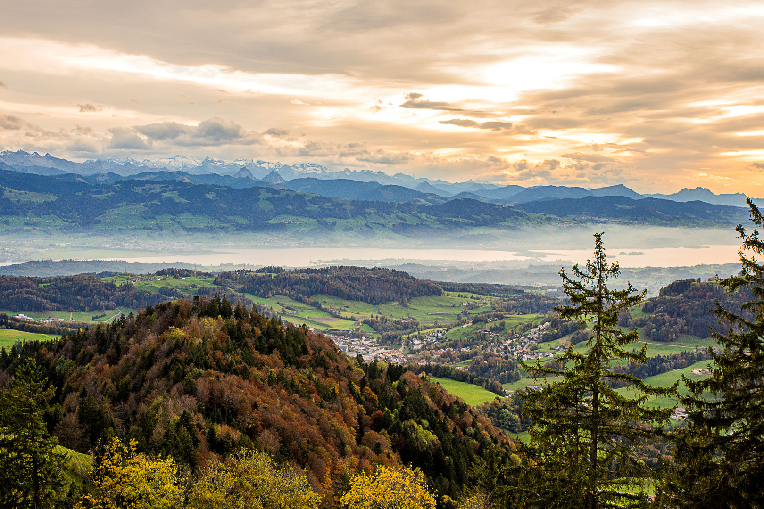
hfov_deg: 38.9
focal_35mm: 51
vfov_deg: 26.5
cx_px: 382
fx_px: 1082
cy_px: 254
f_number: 13
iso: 640
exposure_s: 1/200
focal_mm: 34
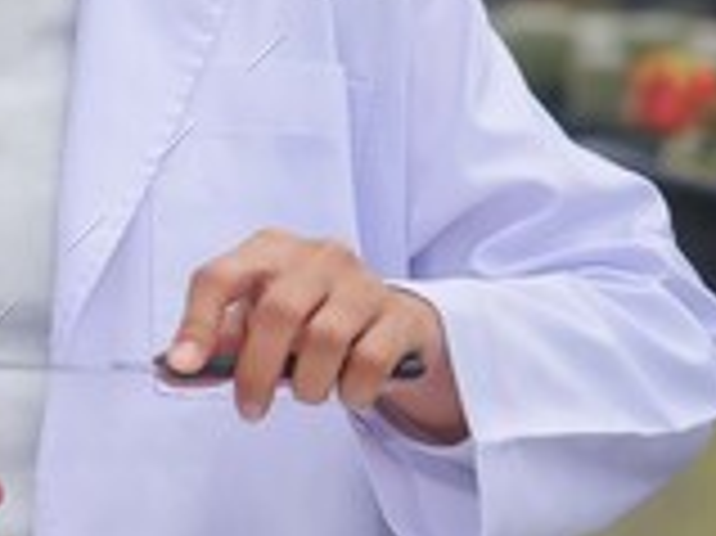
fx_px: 6924
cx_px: -162
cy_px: 101
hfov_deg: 5.9
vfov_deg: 4.4
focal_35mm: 335
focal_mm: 45
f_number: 1.2
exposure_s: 1/2000
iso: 200
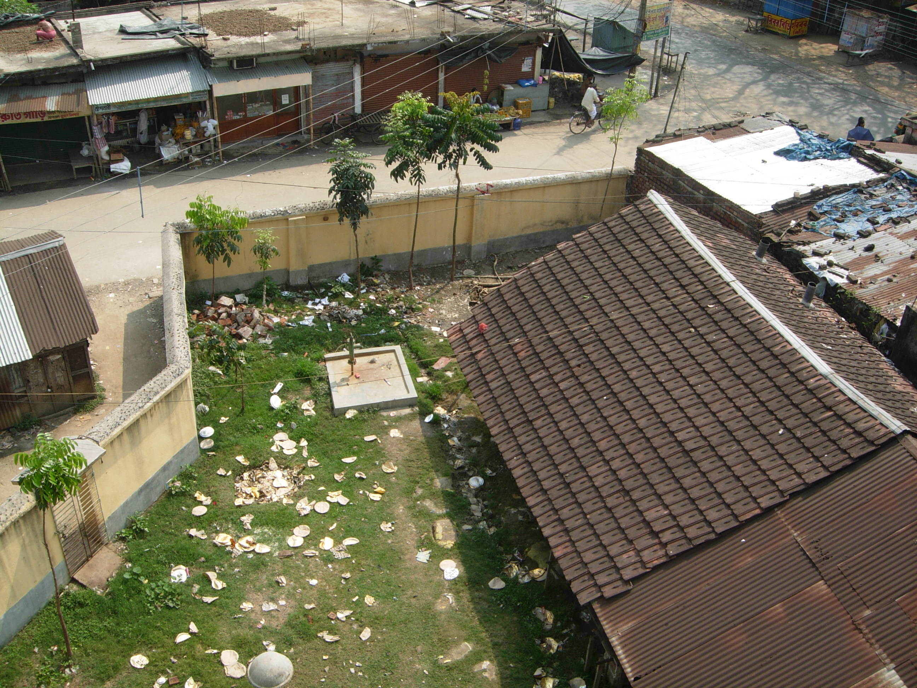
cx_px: 458
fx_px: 954
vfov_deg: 39.7
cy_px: 344
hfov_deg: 51.4
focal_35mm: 36
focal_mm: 7.5
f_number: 5.4
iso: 50
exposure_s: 1/222
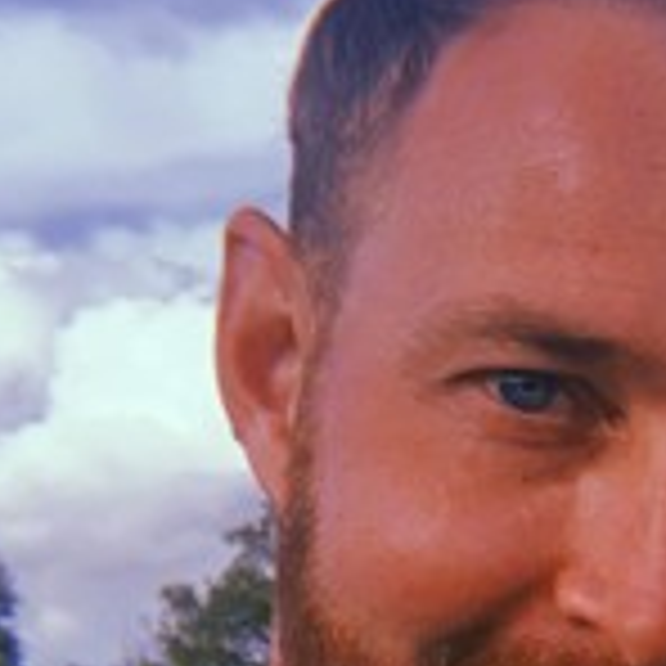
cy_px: 837
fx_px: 2656
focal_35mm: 122
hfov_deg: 13.6
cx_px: 918
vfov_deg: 13.8
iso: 16
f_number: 2.2
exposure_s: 1/484
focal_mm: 2.87
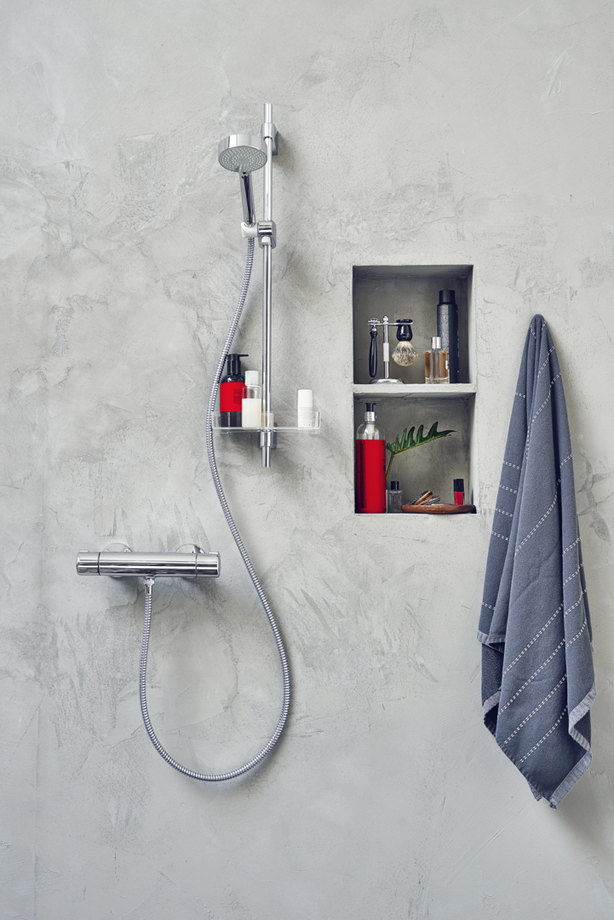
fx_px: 1278
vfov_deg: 39.6
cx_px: 307
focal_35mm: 50
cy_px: 460
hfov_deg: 27.0
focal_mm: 50
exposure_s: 1/20
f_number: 7.1
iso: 320
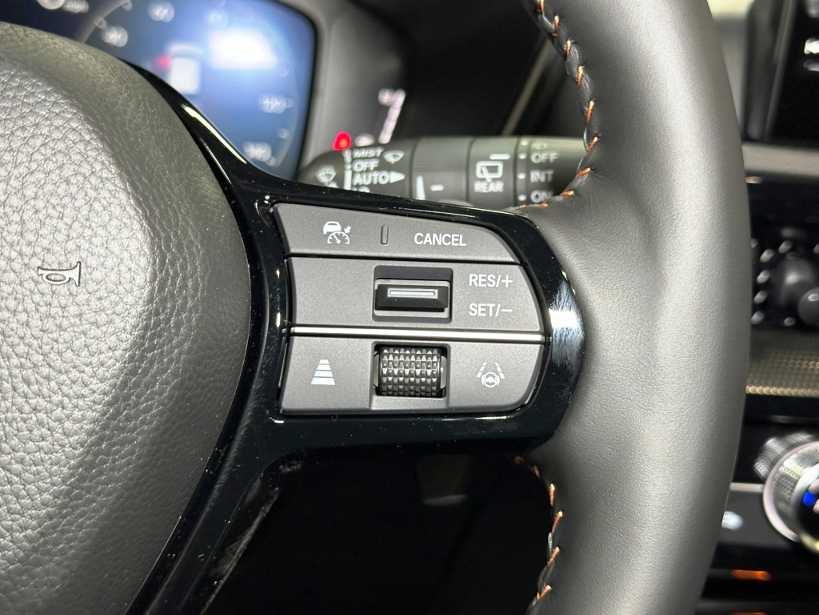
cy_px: 308
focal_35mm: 48
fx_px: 1136
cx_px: 410
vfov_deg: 30.3
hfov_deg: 39.7
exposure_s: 1/40
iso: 320
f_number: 1.78
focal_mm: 6.86
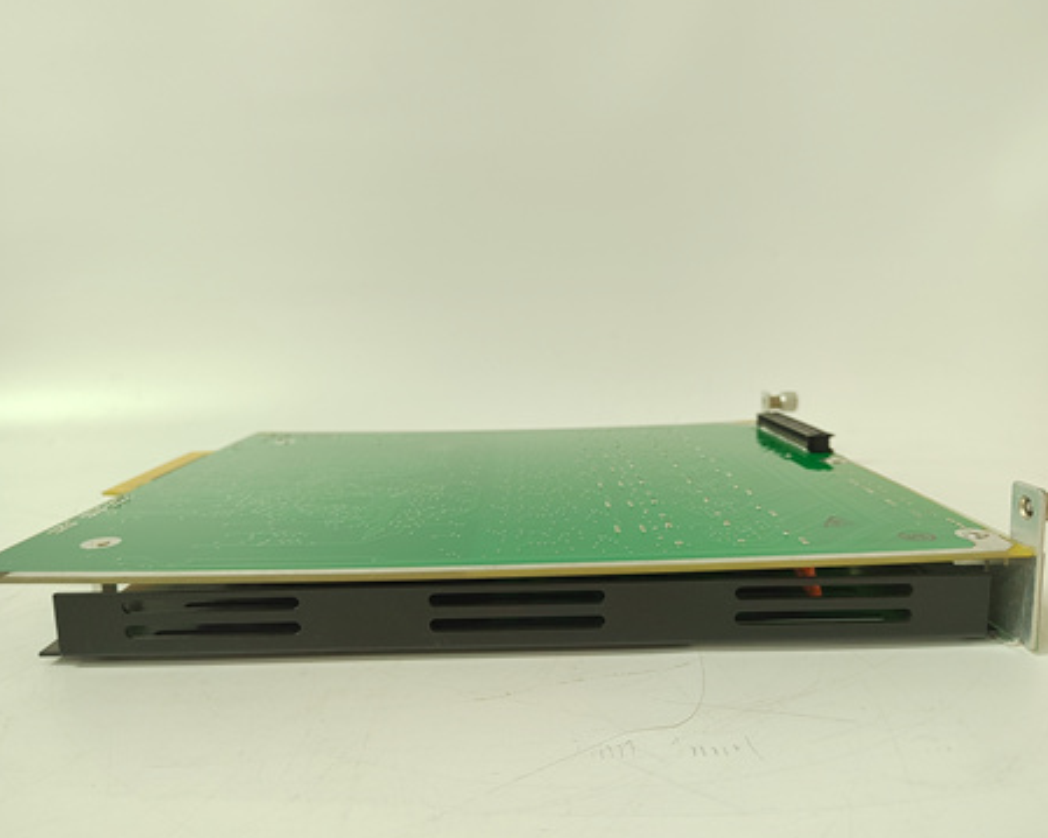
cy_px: 419
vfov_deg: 56.8
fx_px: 775
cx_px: 523
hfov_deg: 68.1
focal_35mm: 25
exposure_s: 1/50
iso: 1441
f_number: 1.9
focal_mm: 5.52
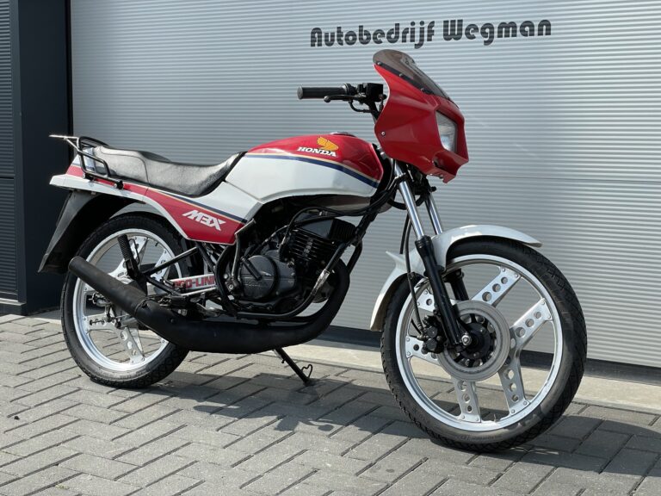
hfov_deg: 36.8
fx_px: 993
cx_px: 330
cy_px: 248
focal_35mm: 52
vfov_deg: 28.0
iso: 25
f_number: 2
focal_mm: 6
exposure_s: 1/1089
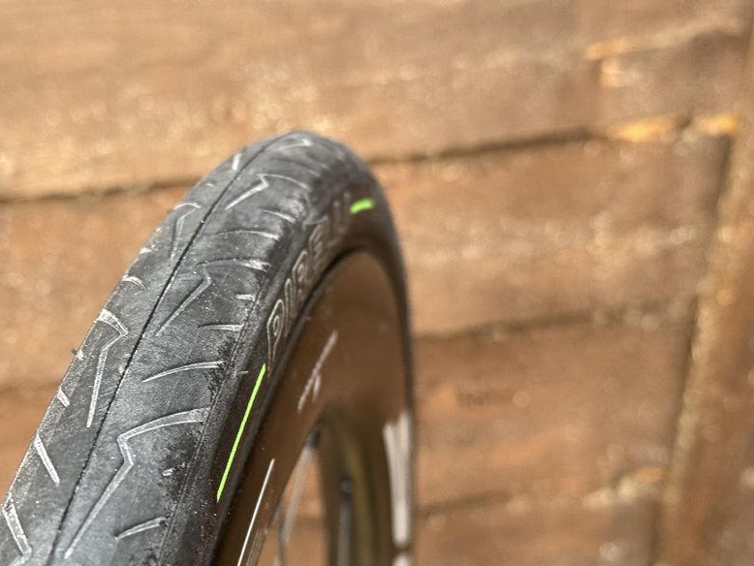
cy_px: 374
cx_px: 277
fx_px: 1612
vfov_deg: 19.8
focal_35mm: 74
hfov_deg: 26.2
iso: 200
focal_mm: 6.76
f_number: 1.78
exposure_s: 1/60
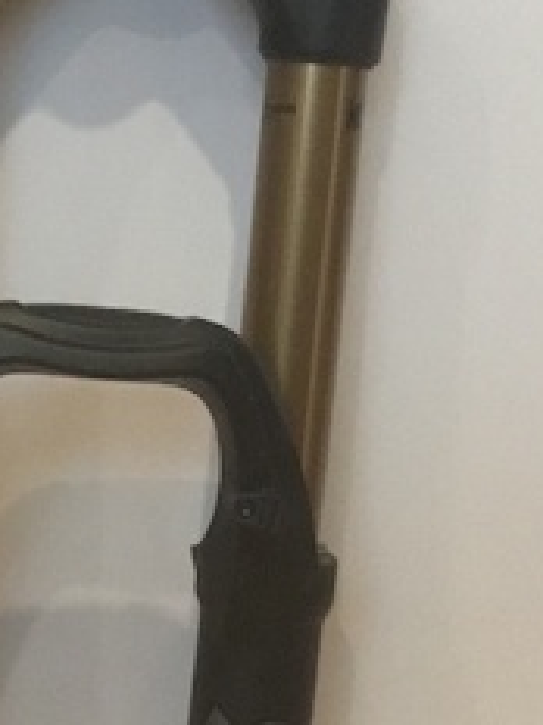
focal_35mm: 107
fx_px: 2238
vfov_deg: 18.4
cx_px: 69
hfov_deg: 13.7
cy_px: 425
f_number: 2.4
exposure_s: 1/30
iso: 200
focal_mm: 3.3
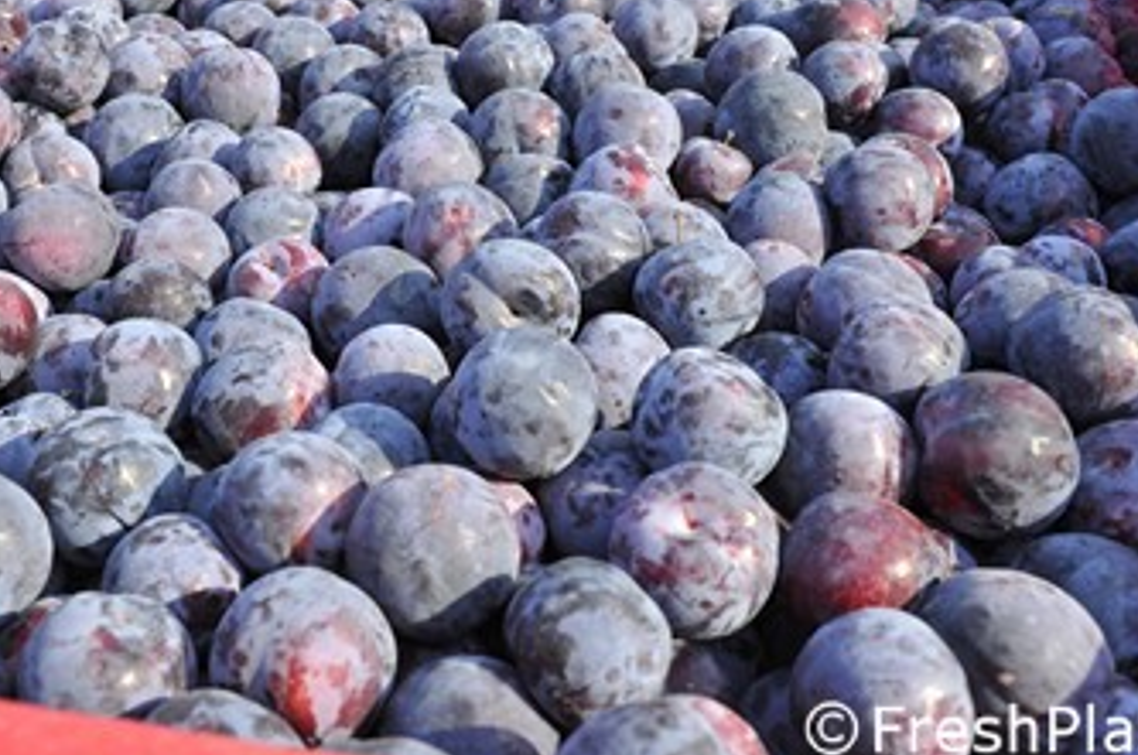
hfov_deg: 41.8
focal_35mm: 47
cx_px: 451
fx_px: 1484
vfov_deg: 28.4
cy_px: 249
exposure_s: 1/640
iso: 720
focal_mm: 34
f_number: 8
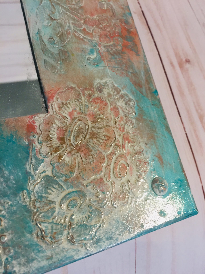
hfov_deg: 48.2
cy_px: 137
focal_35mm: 29
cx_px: 102
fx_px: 229
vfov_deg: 61.7
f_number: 2.2
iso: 125
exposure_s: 1/33
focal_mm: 4.15
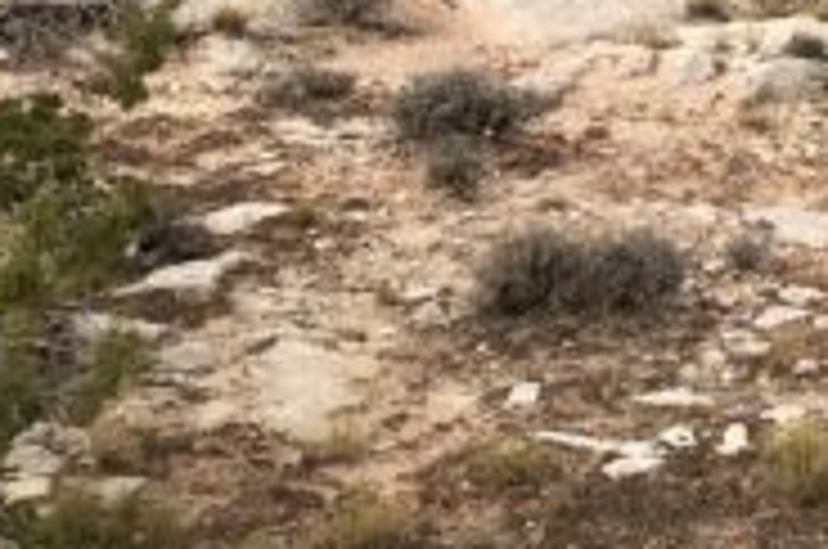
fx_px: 2640
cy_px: -470
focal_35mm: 115
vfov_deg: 11.0
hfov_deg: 15.3
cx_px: 1512
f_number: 1.8
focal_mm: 3.99
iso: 20
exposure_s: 1/1412
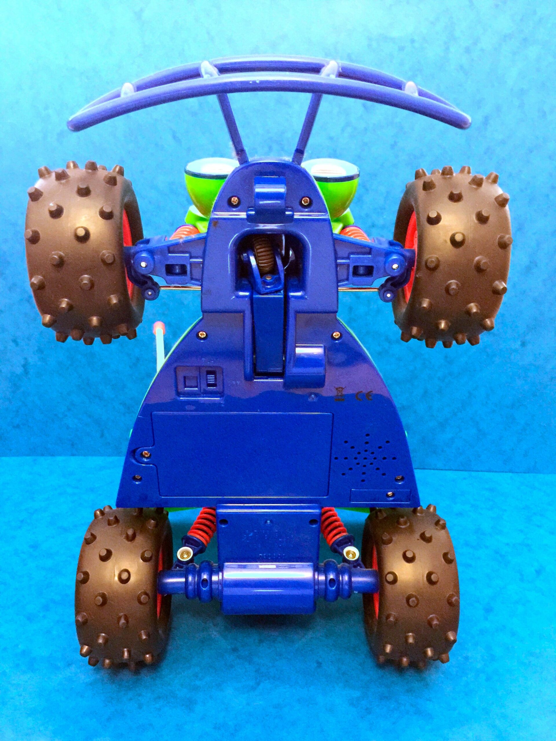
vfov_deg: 61.7
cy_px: 370
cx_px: 278
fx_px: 621
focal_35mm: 29
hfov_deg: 48.2
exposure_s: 1/4
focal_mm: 4.15
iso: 125
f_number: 2.2
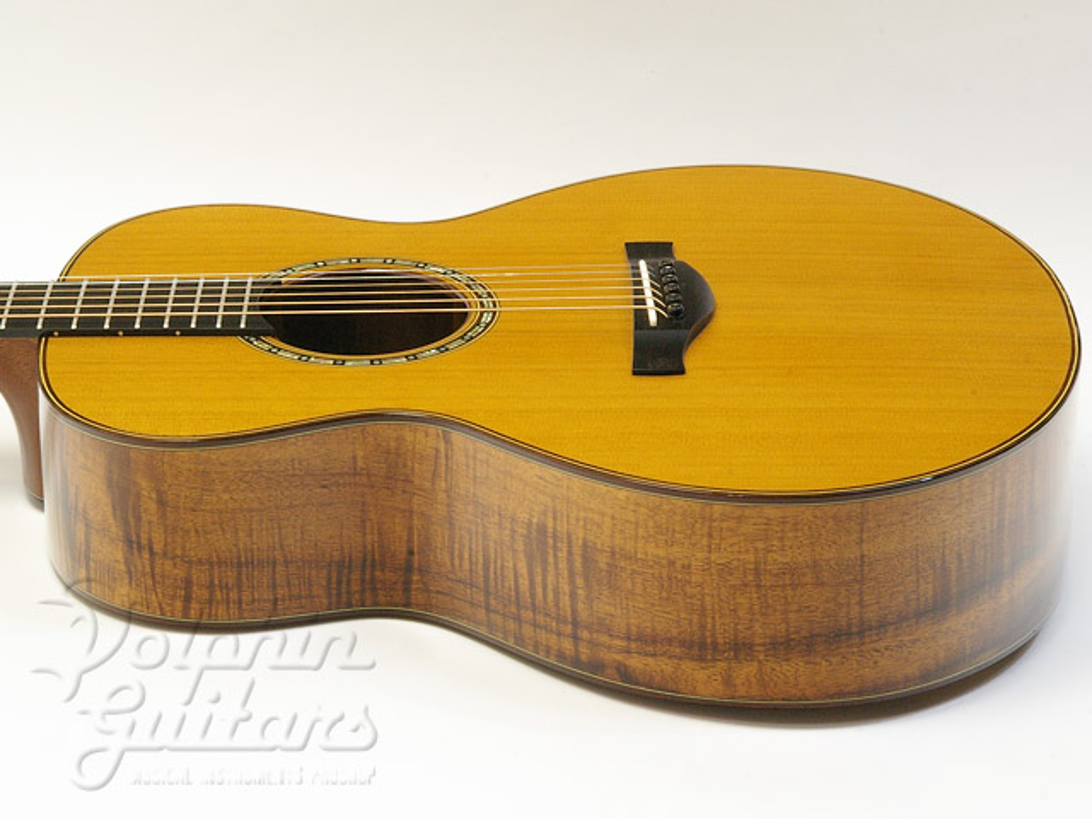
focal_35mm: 112
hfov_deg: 17.6
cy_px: 410
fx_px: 3533
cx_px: 546
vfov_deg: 13.2
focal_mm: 75
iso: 800
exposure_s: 1.5
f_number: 27
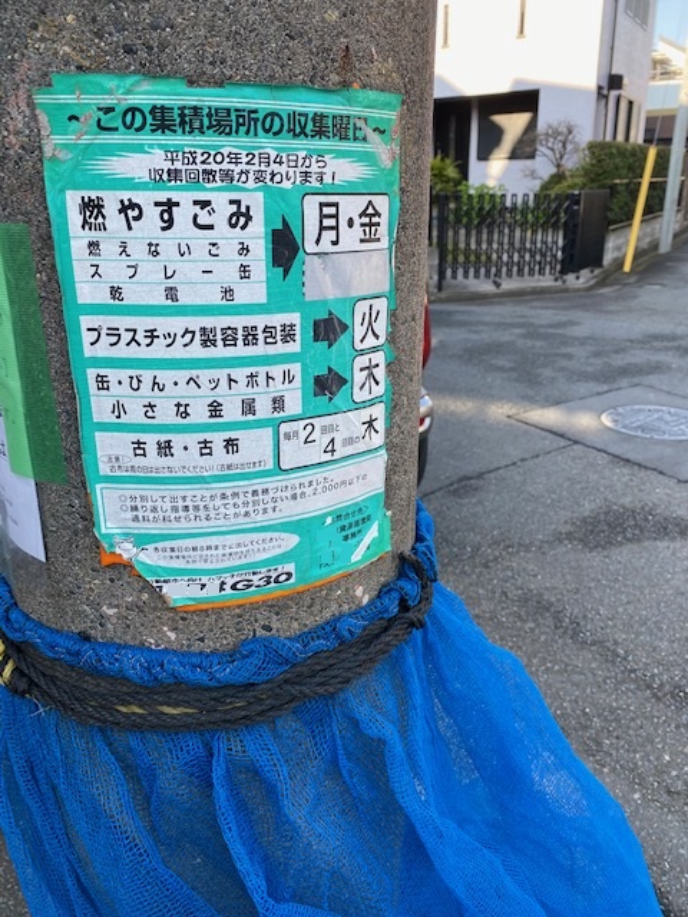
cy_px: 458
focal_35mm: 26
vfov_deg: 67.3
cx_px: 344
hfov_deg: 53.1
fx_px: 689
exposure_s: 1/292
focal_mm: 4.25
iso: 32
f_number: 1.8
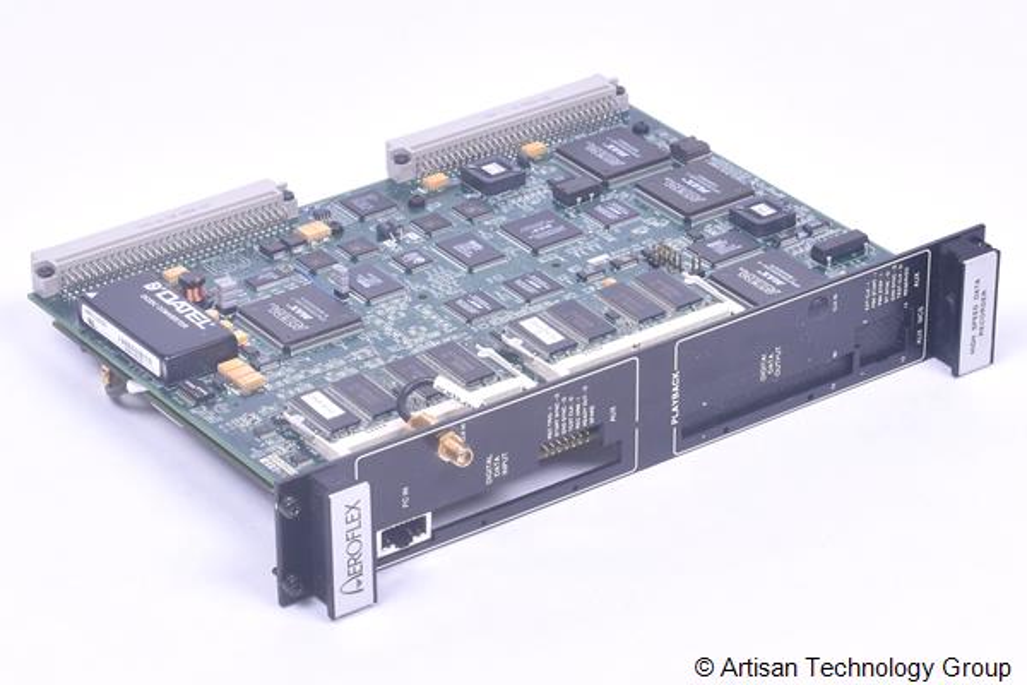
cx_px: 514
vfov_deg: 19.7
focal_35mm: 69
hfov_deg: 29.2
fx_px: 1968
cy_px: 342
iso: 200
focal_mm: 46
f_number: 11
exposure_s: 1/200
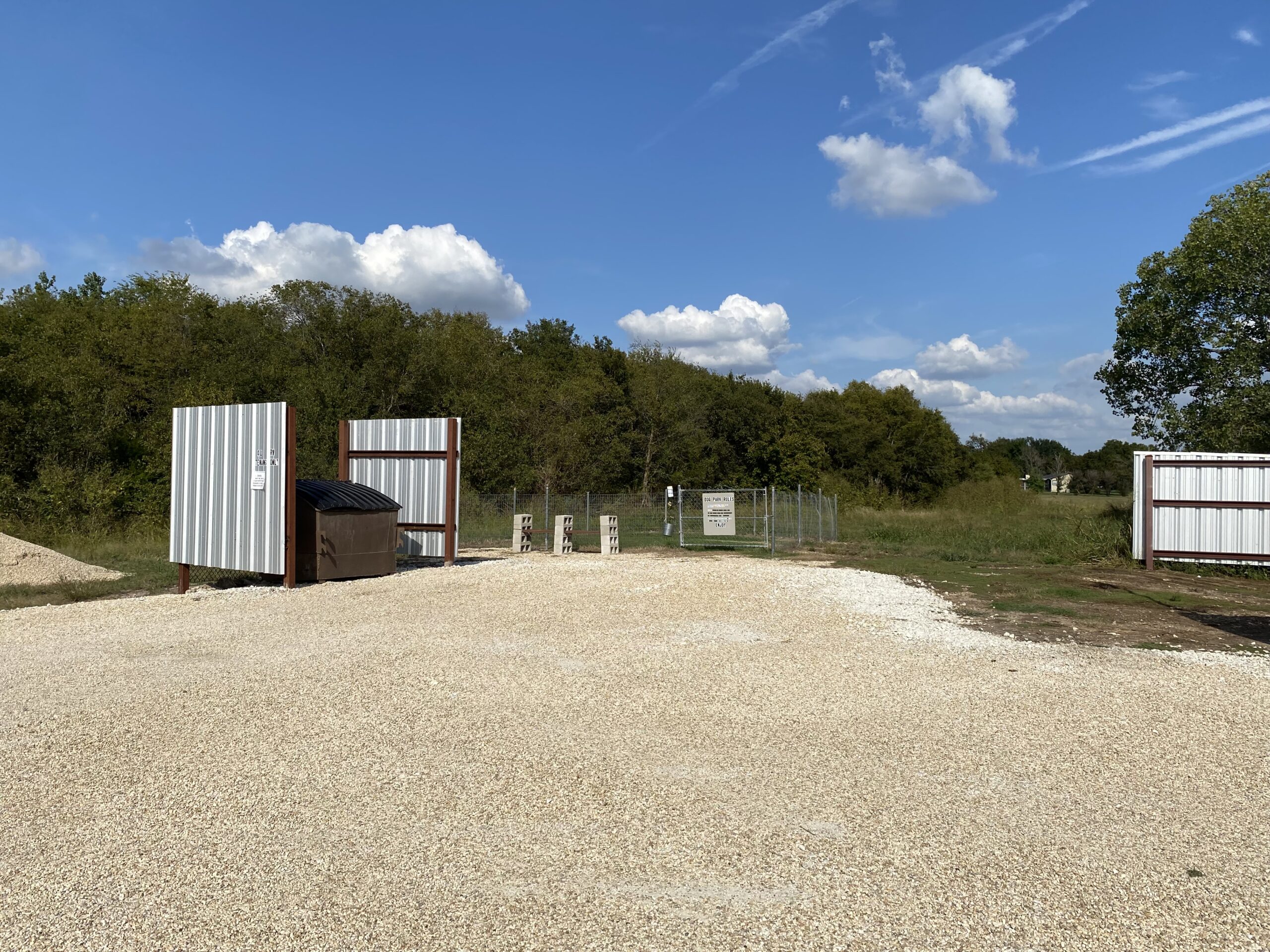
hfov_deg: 67.3
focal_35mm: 26
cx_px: 635
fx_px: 954
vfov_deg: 53.1
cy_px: 476
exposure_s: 1/5495
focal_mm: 4.25
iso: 32
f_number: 1.8
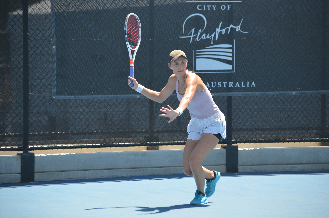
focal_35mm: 225
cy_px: 109
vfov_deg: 6.1
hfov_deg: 9.2
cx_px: 164
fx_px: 2052
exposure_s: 1/1000
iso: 400
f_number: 4.8
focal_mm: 150
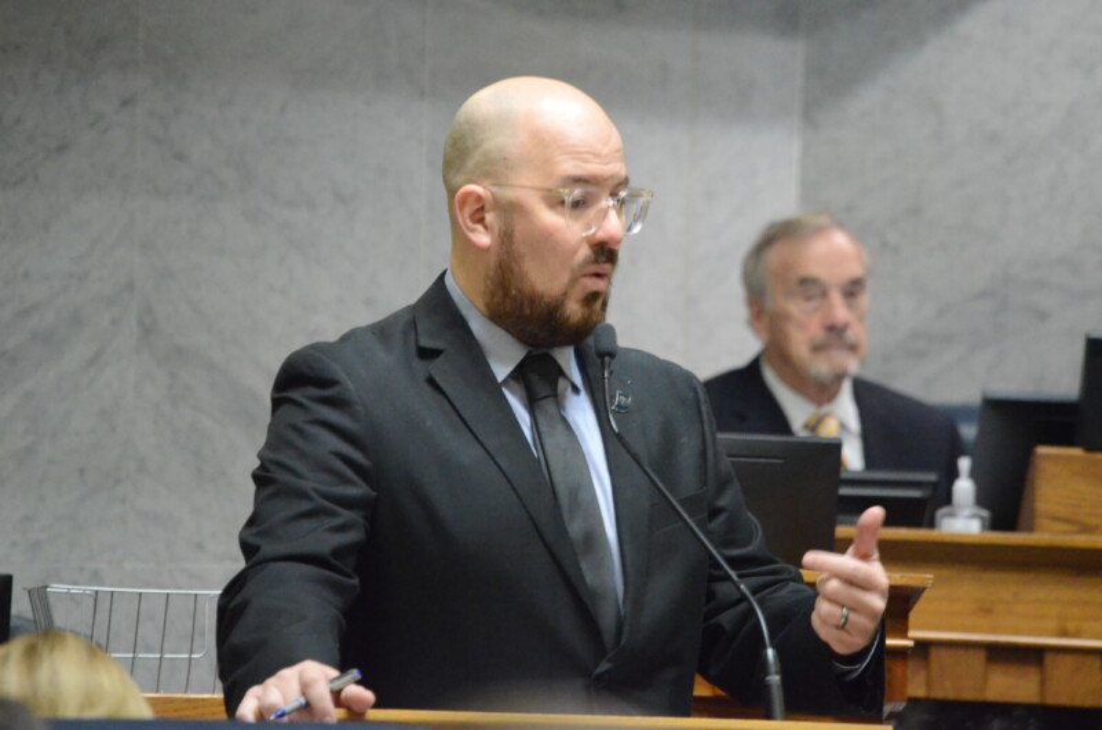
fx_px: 9165
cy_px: 365
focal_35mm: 300
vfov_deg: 4.6
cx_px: 551
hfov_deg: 6.9
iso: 6400
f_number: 5.6
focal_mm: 200
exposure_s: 1/50
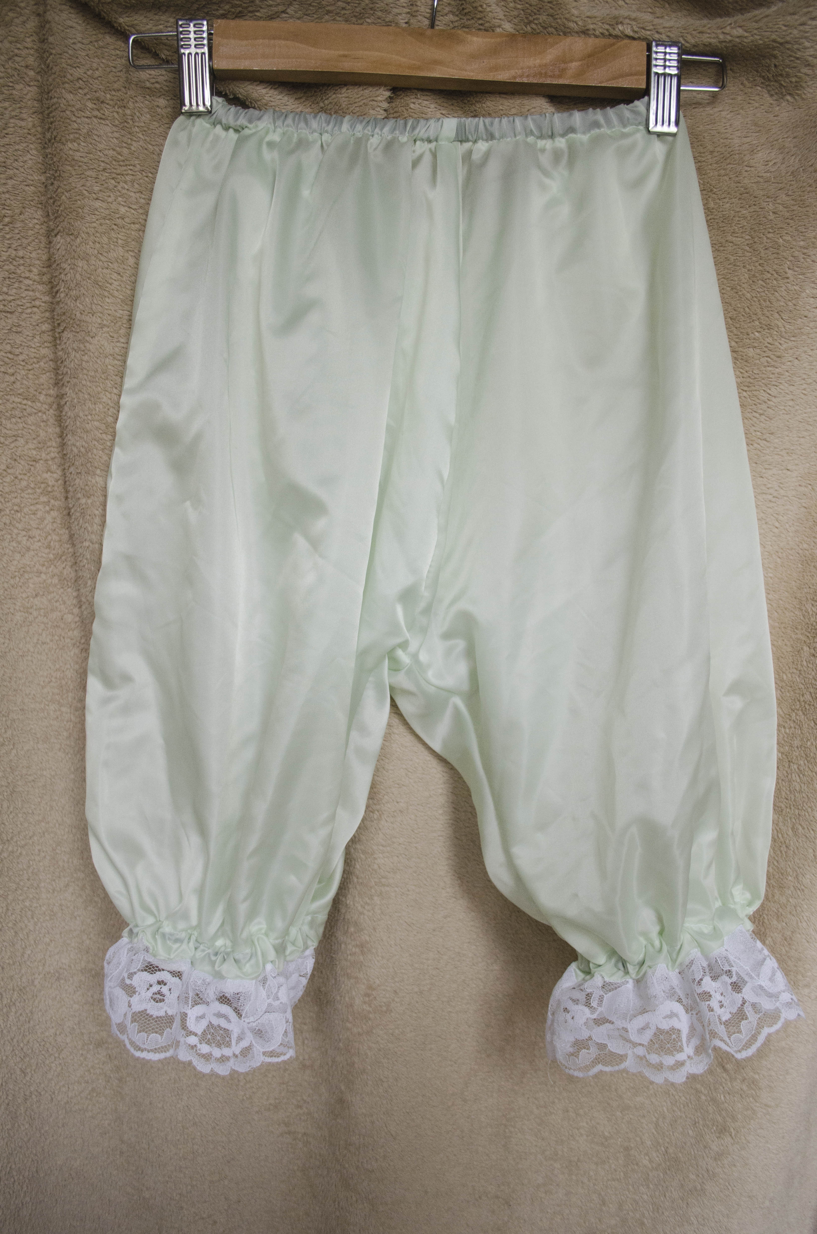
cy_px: 617
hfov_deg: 47.7
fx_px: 923
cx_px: 408
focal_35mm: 27
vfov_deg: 67.5
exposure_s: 1/100
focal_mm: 18
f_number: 4.5
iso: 800
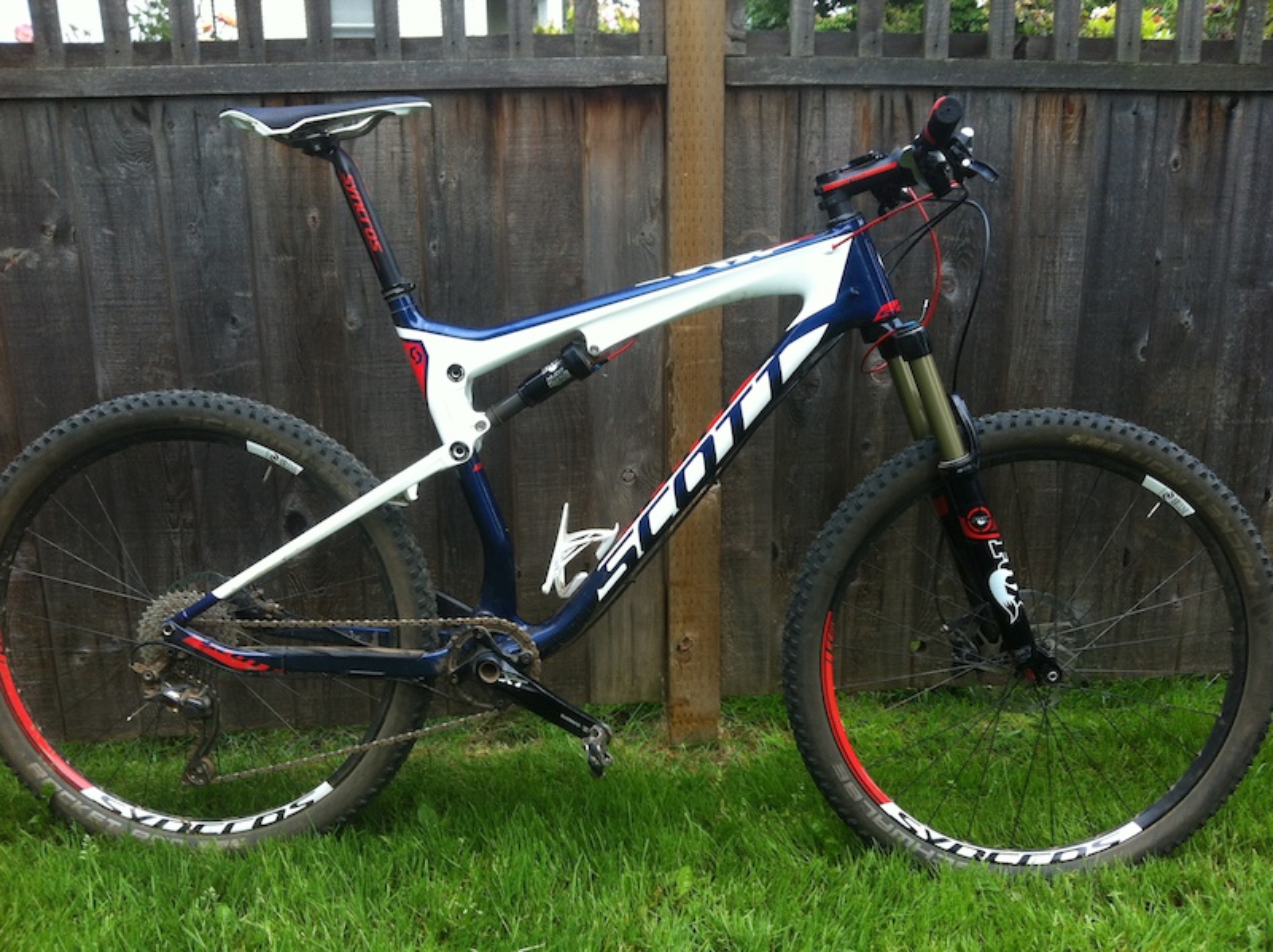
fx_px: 1286
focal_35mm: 35
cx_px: 636
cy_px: 476
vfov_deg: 40.6
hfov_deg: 52.7
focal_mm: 3.85
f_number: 2.8
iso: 80
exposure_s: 1/20
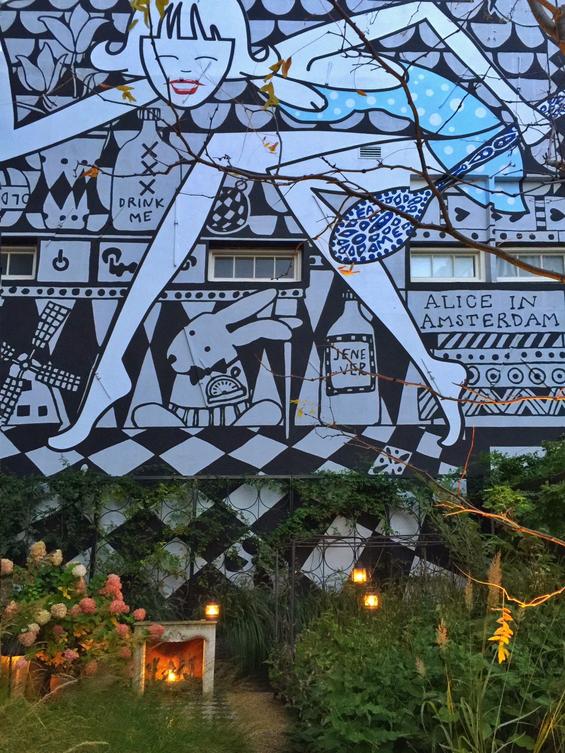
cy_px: 376
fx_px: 631
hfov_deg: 48.2
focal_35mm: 29
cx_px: 282
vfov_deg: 61.7
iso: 125
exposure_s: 1/15
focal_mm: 4.15
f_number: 2.2
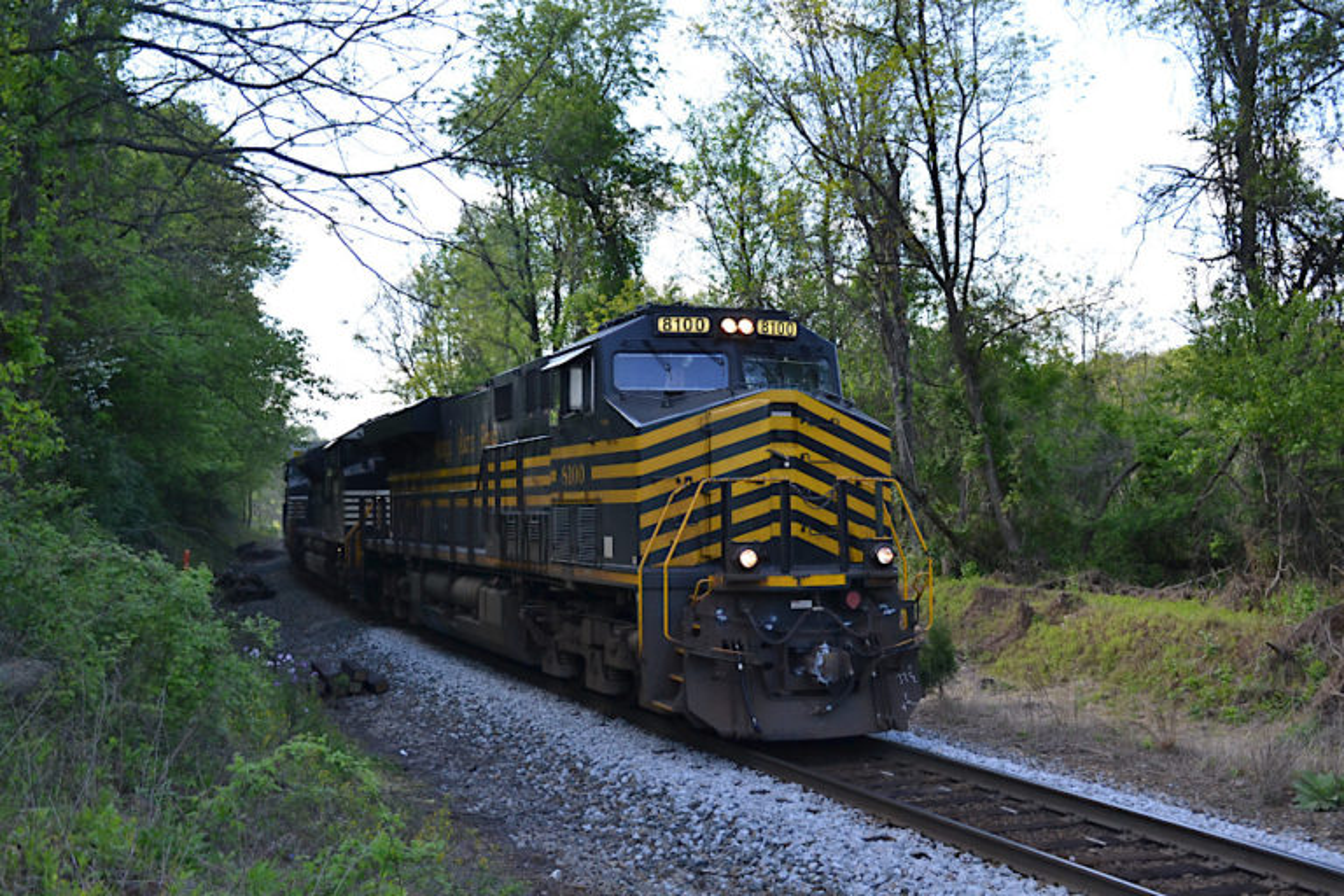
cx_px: 672
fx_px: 1512
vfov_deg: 33.0
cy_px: 448
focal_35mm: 40
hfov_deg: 47.9
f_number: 4
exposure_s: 1/640
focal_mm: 27
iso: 400
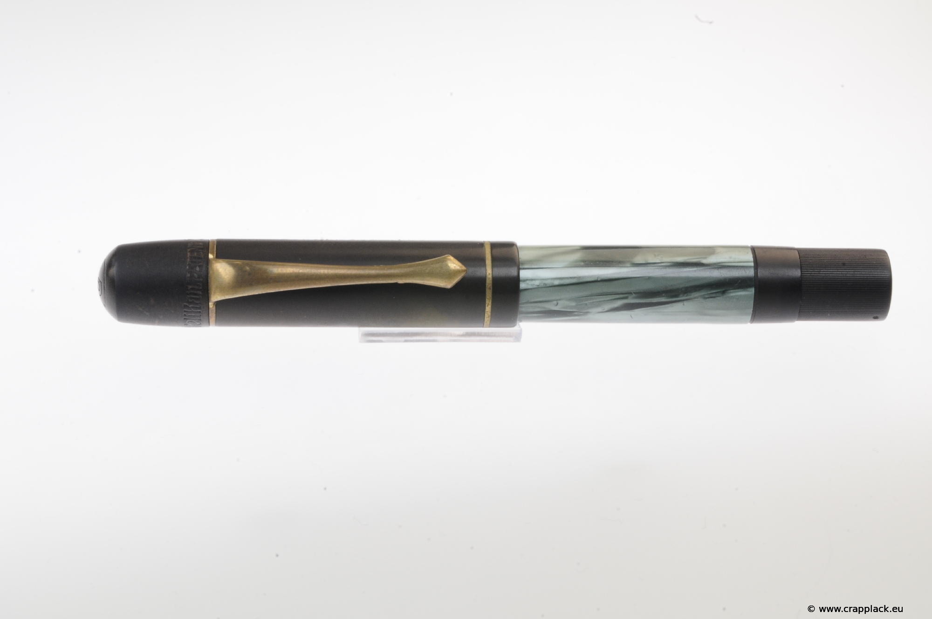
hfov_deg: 17.1
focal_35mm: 120
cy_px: 310
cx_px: 466
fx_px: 3103
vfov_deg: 11.4
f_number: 22
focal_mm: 80
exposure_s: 1/8
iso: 400
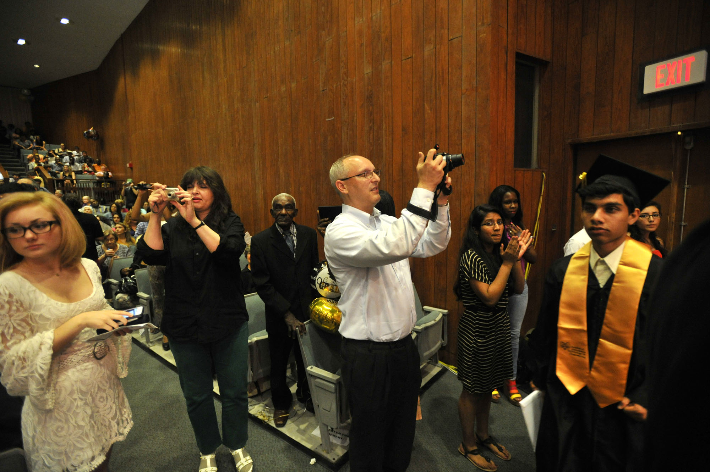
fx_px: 335
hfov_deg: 93.3
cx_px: 355
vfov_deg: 70.4
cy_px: 236
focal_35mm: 17
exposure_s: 1/100
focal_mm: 17
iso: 6400
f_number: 2.8
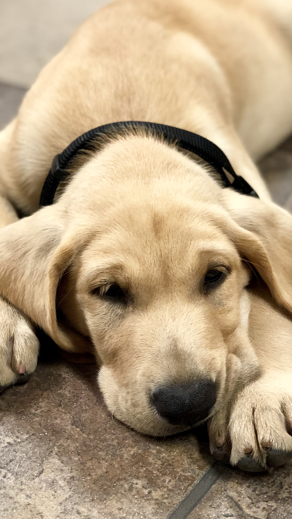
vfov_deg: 26.7
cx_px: 168
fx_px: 1088
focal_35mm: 79
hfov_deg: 15.3
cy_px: 185
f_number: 2.4
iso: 160
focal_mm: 6
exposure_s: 1/30
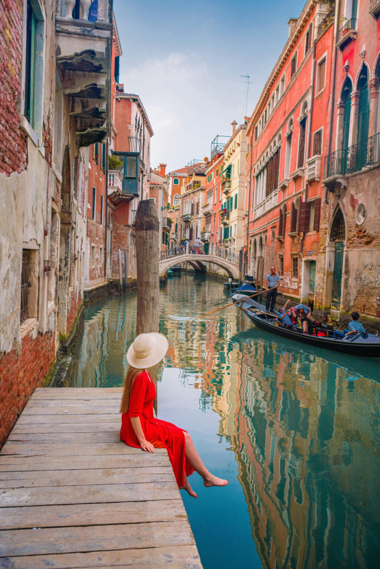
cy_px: 284
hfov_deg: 43.6
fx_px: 475
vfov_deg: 61.9
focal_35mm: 30
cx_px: 190
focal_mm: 30
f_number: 4
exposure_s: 1/400
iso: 125
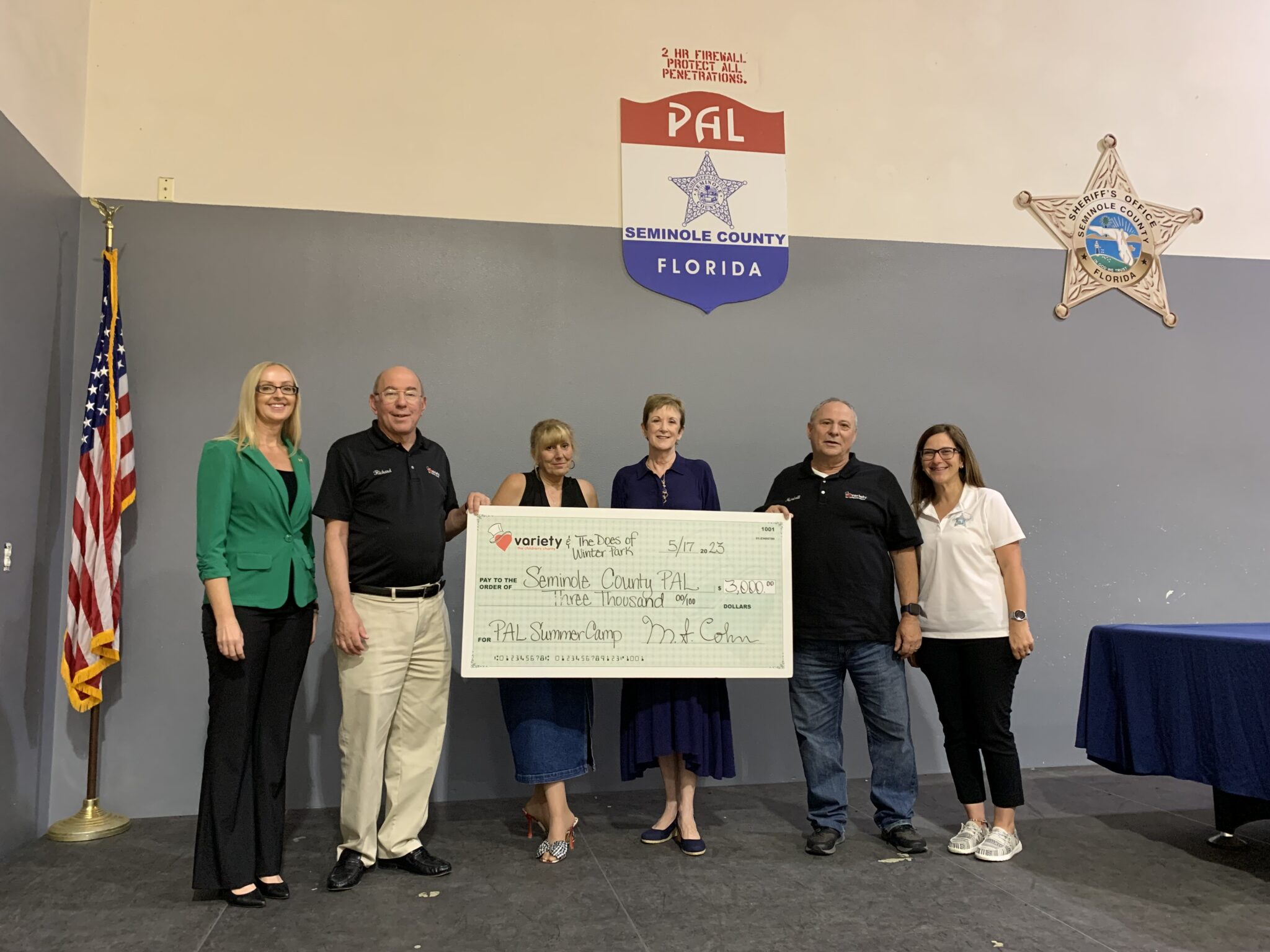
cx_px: 635
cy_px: 476
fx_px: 954
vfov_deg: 53.1
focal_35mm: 26
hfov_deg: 67.3
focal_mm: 4.25
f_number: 1.8
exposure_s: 1/51
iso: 400
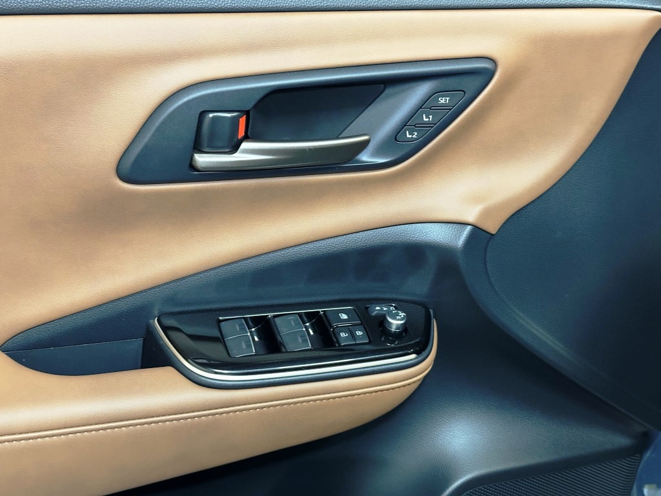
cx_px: 330
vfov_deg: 30.3
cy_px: 248
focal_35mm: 48
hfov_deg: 39.7
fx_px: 917
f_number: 1.78
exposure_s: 1/30
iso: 500
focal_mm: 6.86
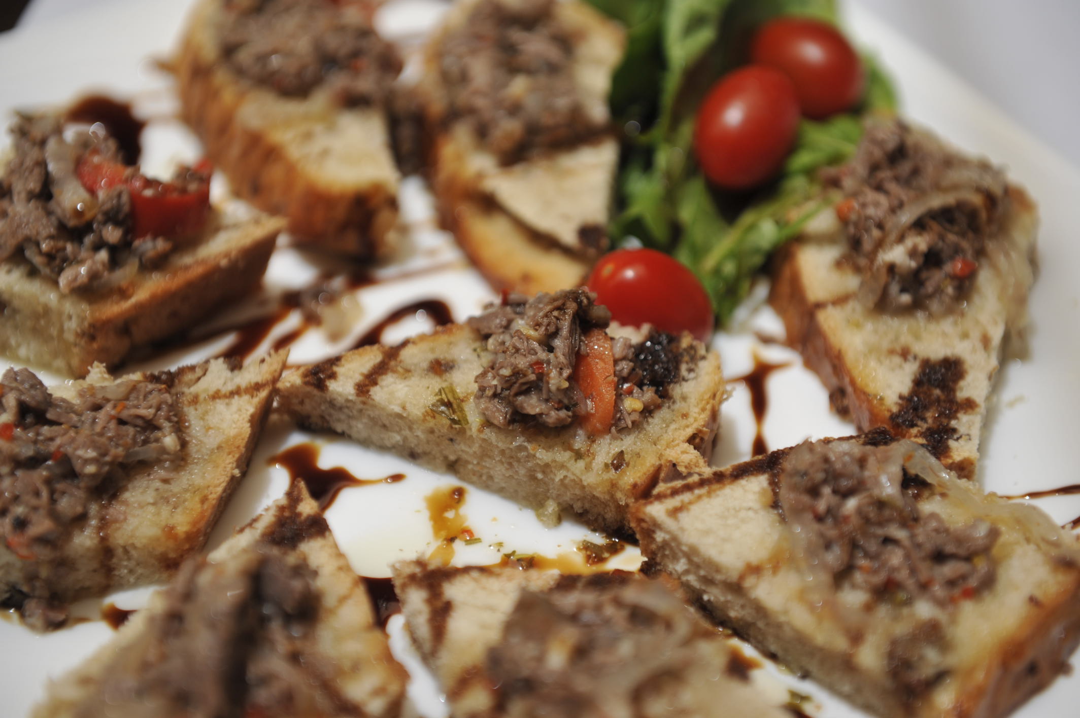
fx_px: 2099
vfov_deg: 19.4
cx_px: 540
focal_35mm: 70
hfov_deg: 28.9
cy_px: 359
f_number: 3.5
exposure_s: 1/640
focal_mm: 70
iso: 400
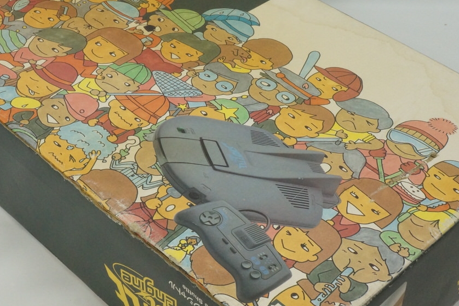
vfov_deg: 21.6
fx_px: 803
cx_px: 205
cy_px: 180
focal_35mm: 63
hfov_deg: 31.9
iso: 1600
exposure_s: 1/20
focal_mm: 22
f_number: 20
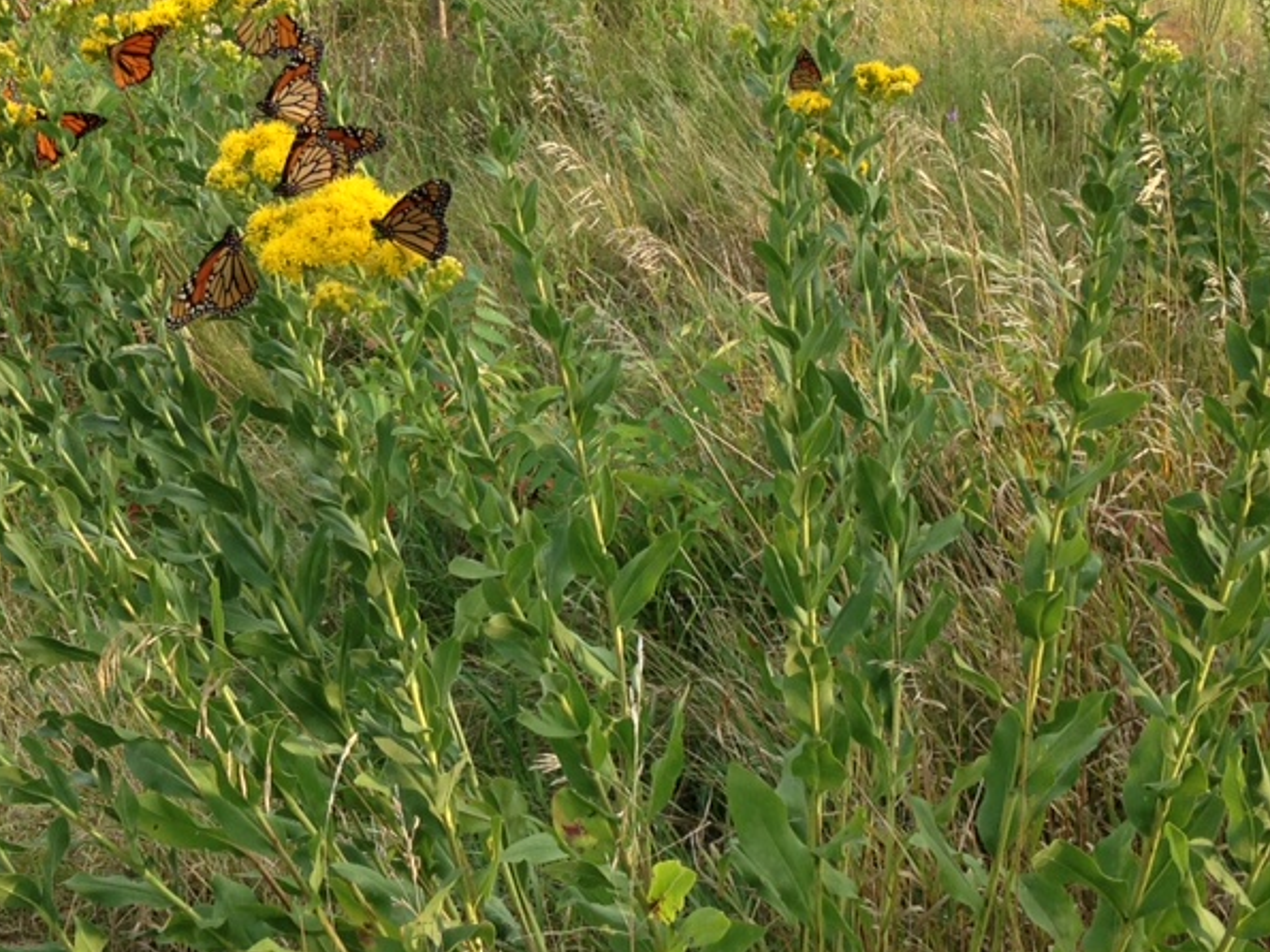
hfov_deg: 27.1
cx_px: 337
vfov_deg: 20.6
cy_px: 292
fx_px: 2604
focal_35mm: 71
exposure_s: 1/328
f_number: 2.4
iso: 50
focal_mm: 4.12
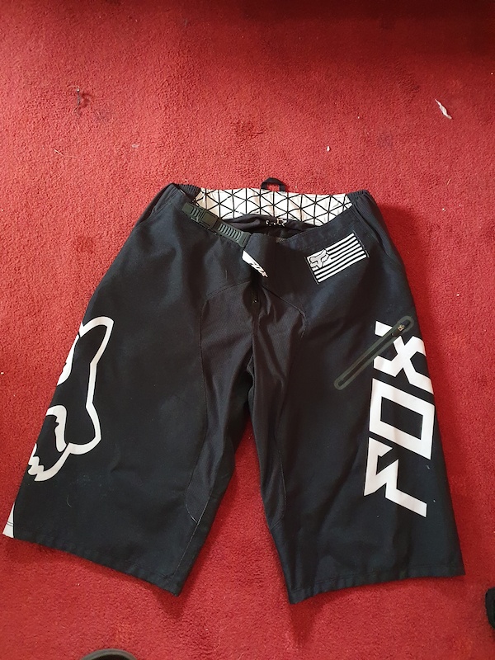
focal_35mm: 26
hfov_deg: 53.1
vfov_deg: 67.3
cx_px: 248
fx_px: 496
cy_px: 330
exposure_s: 1/25
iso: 640
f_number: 1.5
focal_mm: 4.32
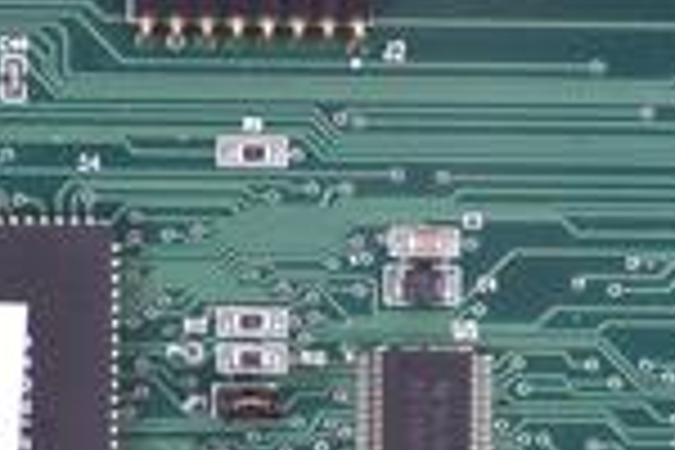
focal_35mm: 120
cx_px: 184
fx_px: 2250
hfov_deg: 17.0
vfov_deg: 11.2
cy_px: 567
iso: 200
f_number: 11
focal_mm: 20
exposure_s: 1/200
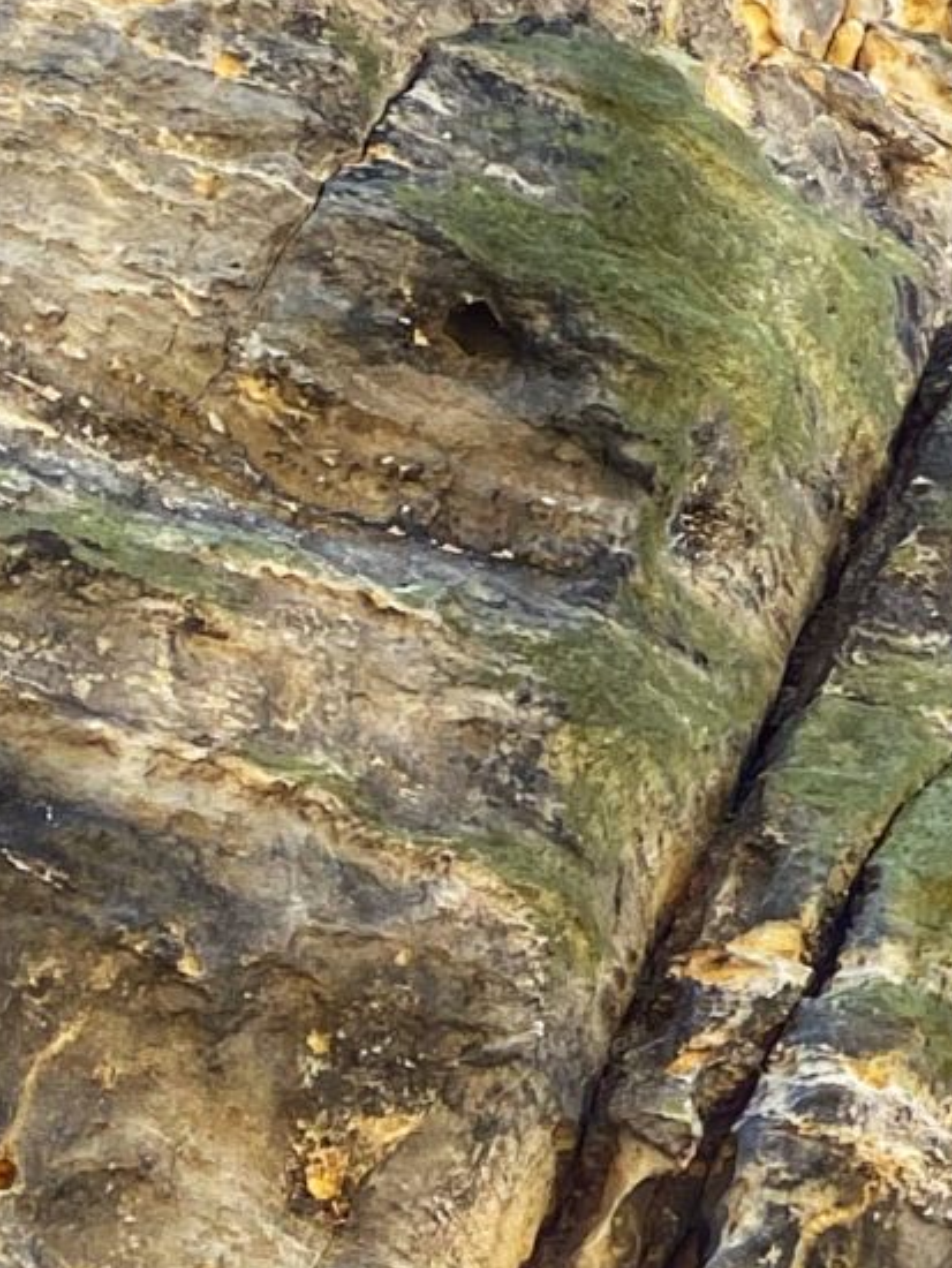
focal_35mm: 121
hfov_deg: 10.8
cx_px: 2093
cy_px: 314
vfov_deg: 16.2
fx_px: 4434
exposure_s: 1/121
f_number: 1.8
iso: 50
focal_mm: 4.25
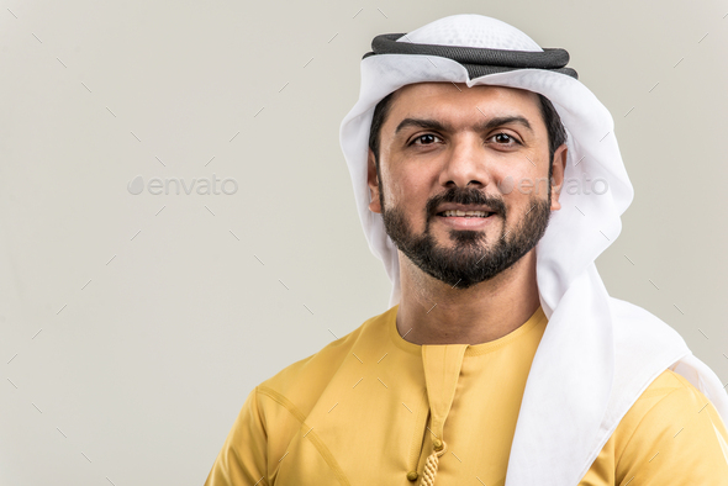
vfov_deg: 6.9
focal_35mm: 200
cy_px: 243
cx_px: 364
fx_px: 4046
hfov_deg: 10.3
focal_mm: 200
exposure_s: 1/160
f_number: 8
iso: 64
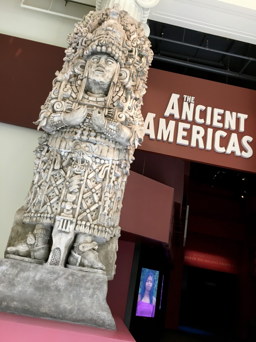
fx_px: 286
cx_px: 128
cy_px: 171
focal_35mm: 29
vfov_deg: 61.7
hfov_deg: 48.2
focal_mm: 4.15
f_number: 2.2
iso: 100
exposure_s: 1/30
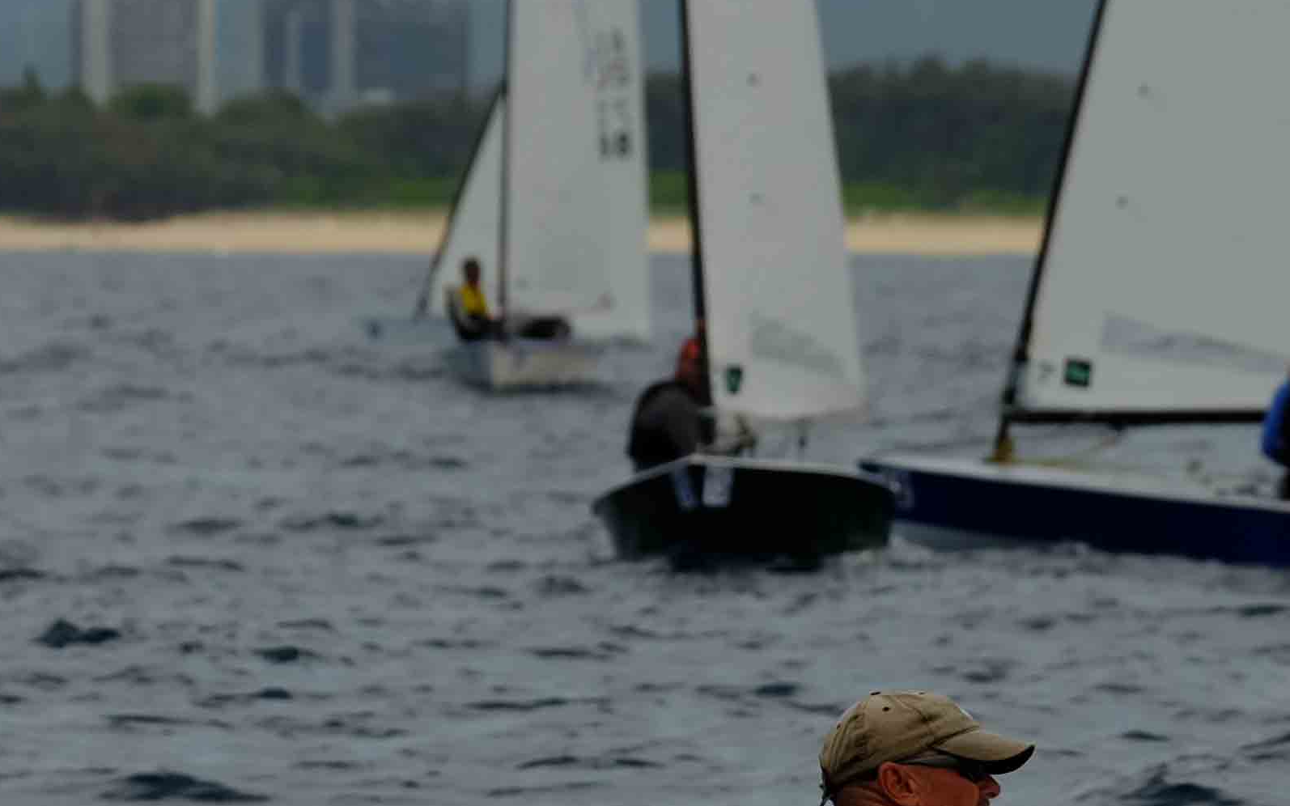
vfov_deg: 2.2
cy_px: 851
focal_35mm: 601
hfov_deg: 3.5
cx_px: 1012
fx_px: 21128
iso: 200
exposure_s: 1/2000
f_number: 5.6
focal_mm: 128.3
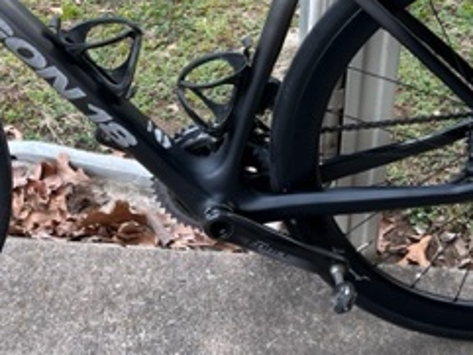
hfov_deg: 28.1
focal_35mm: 69
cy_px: -12
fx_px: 943
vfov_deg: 20.5
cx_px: 184
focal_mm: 5.7
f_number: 1.5
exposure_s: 1/121
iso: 40
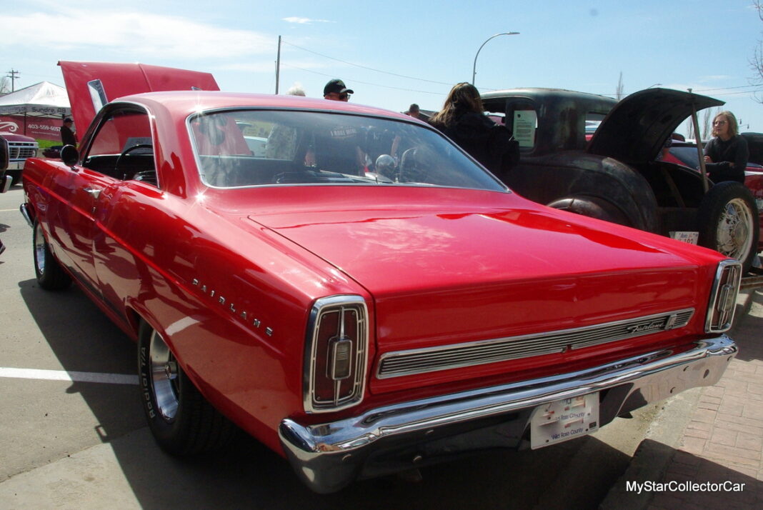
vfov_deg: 48.0
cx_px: 382
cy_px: 255
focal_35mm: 27
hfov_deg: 67.3
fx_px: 573
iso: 800
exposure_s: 1/1500
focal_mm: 18
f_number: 9.5
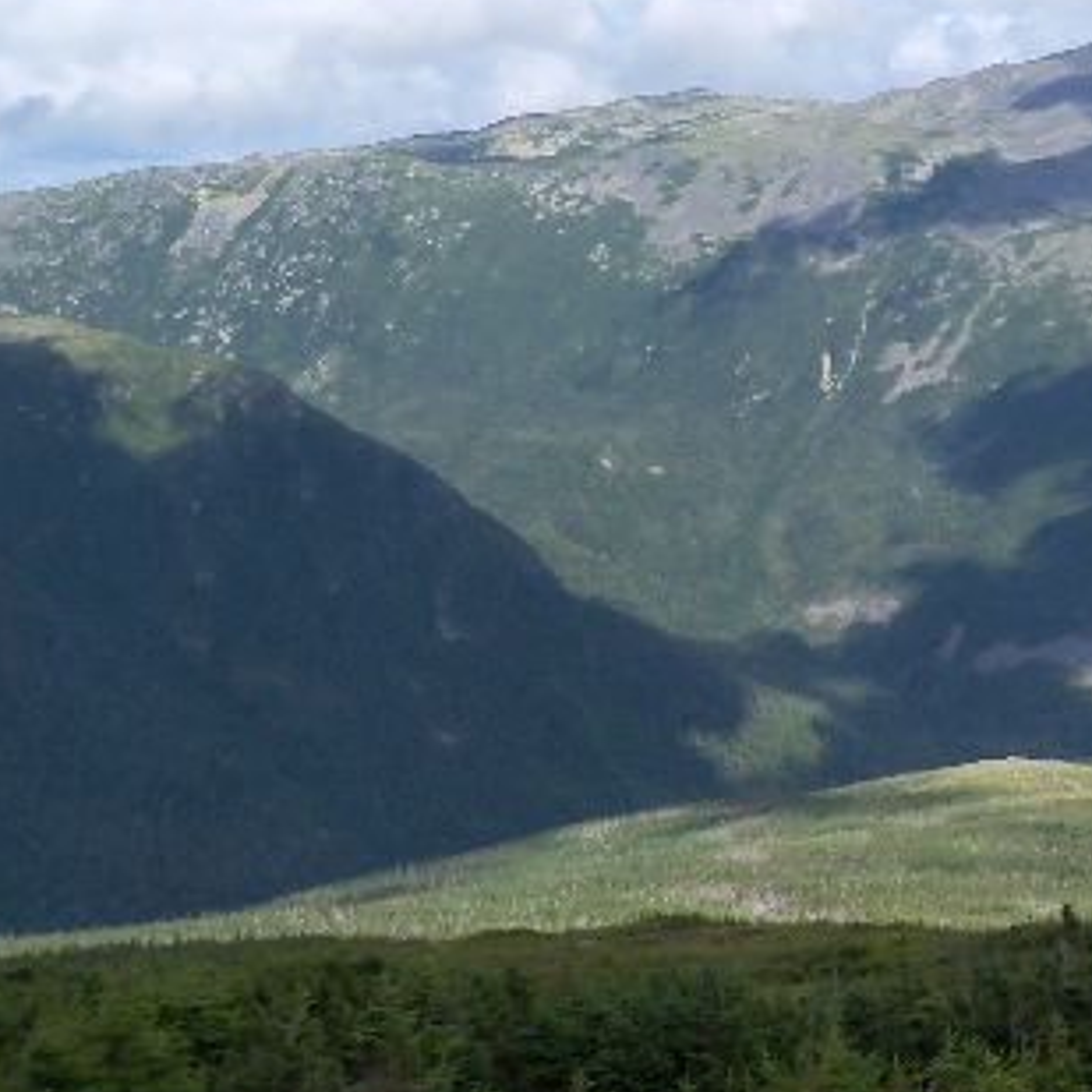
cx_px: 1152
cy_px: 477
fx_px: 2641
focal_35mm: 74
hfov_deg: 22.3
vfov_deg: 23.3
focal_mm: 6.2
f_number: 3.5
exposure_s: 1/640
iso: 80
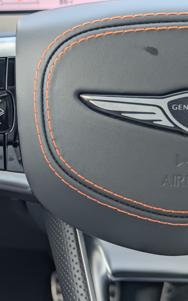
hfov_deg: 18.5
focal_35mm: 68
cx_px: -10
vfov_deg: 30.2
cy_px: 150
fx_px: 557
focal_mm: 6.81
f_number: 1.85
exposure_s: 1/228
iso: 40
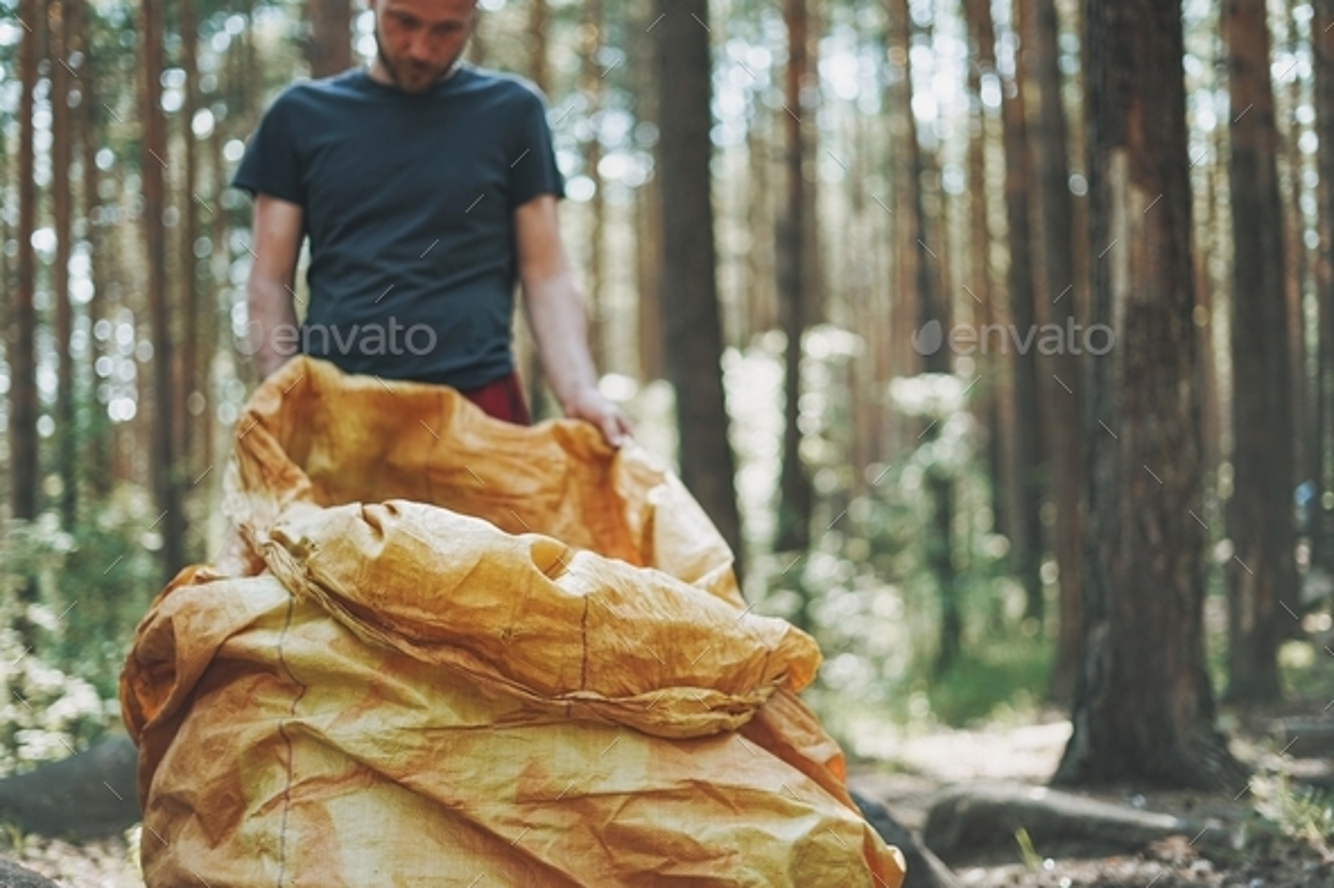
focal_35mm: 50
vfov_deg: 27.0
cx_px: 667
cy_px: 444
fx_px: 1852
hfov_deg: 39.6
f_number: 1.8
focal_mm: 50
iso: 100
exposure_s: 1/320
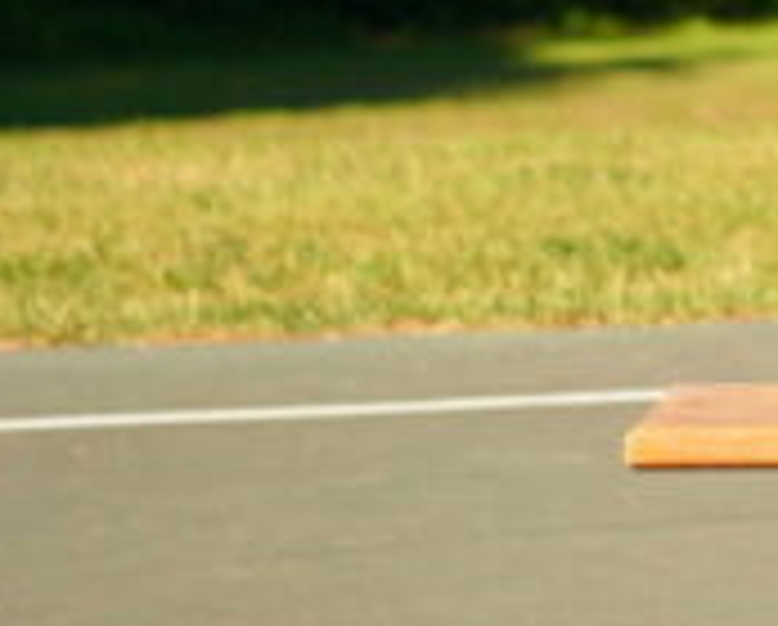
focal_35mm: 305
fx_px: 7035
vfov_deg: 5.1
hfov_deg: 6.0
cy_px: -263
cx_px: 2046
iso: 125
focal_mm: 55
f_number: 2.8
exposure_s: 1/1000
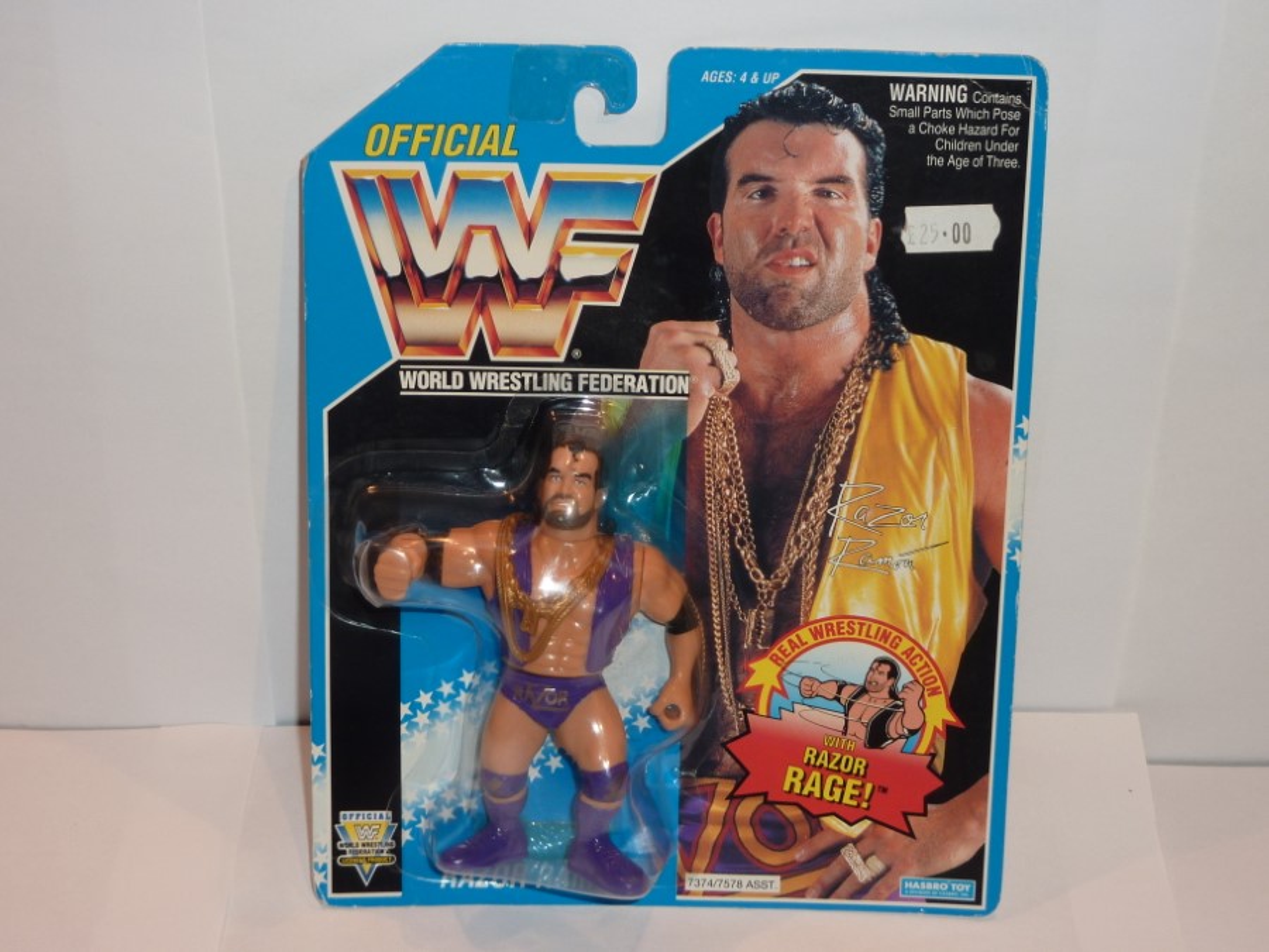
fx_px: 2163
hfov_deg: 32.7
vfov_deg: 24.8
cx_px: 634
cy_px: 476
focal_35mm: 59
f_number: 3.9
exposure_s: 1/30
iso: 100
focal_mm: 9.7
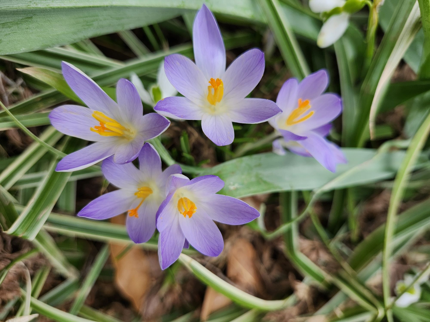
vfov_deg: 58.9
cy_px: 161
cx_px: 215
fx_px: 286
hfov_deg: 73.9
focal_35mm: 23
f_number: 1.8
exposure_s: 1/182
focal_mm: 5.54
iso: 32
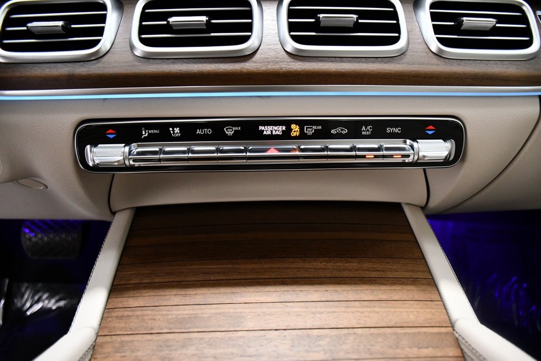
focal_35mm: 27
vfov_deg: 47.9
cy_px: 180
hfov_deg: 67.4
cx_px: 270
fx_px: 406
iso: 3200
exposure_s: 1/80
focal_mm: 18
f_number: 3.5
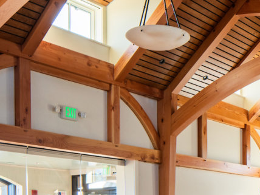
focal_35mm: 69
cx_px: 243
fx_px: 518
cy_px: 202
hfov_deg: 27.0
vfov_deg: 20.5
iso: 100
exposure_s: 1/125
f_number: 8
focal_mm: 24
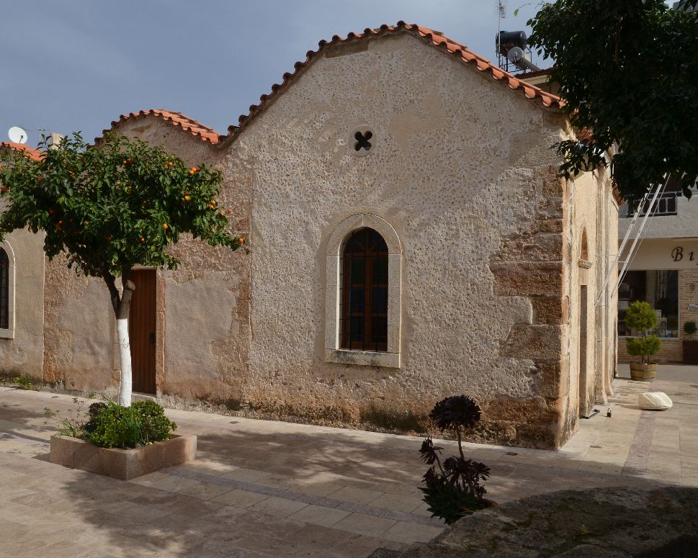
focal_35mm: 30
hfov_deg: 58.9
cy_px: 277
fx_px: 611
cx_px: 272
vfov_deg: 49.1
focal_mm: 17
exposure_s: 1/1000
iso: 400
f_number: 16
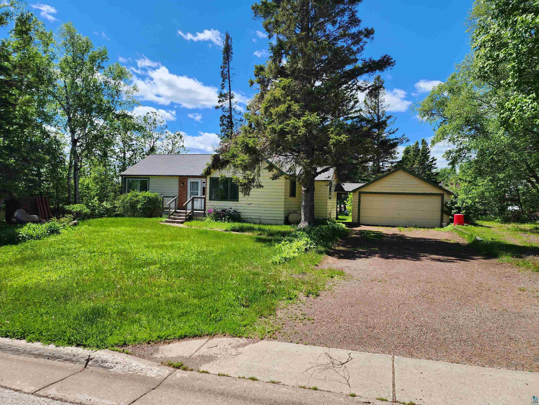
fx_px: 358
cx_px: 270
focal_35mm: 23
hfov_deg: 73.9
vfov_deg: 58.9
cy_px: 202
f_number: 1.8
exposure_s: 1/801
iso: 12
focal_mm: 6.4
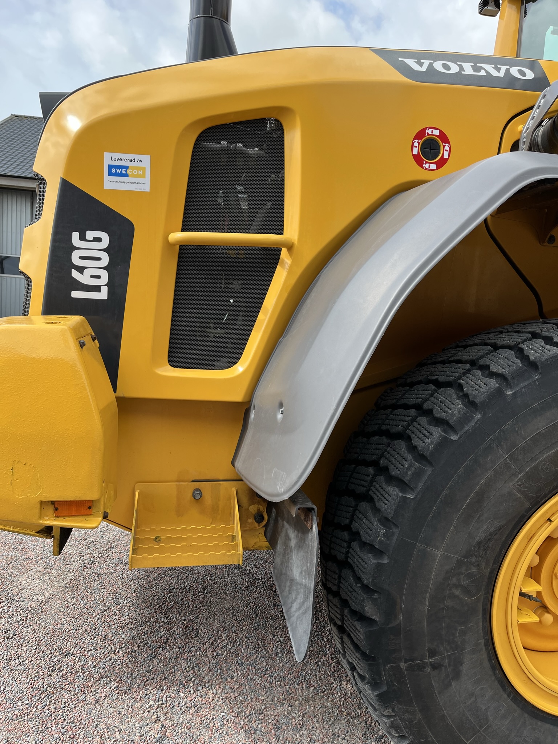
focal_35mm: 26
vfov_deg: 67.3
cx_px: 279
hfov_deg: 53.1
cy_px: 372
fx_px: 559
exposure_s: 1/1225
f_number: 1.6
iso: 50
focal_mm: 5.1
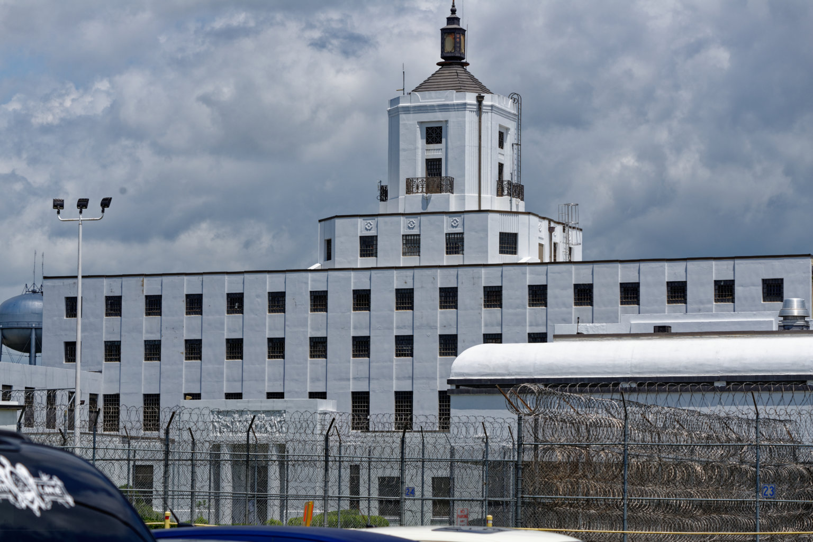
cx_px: 406
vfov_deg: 11.2
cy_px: 271
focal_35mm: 122
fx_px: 2756
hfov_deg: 16.8
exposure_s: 1/800
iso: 100
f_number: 8
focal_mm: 122
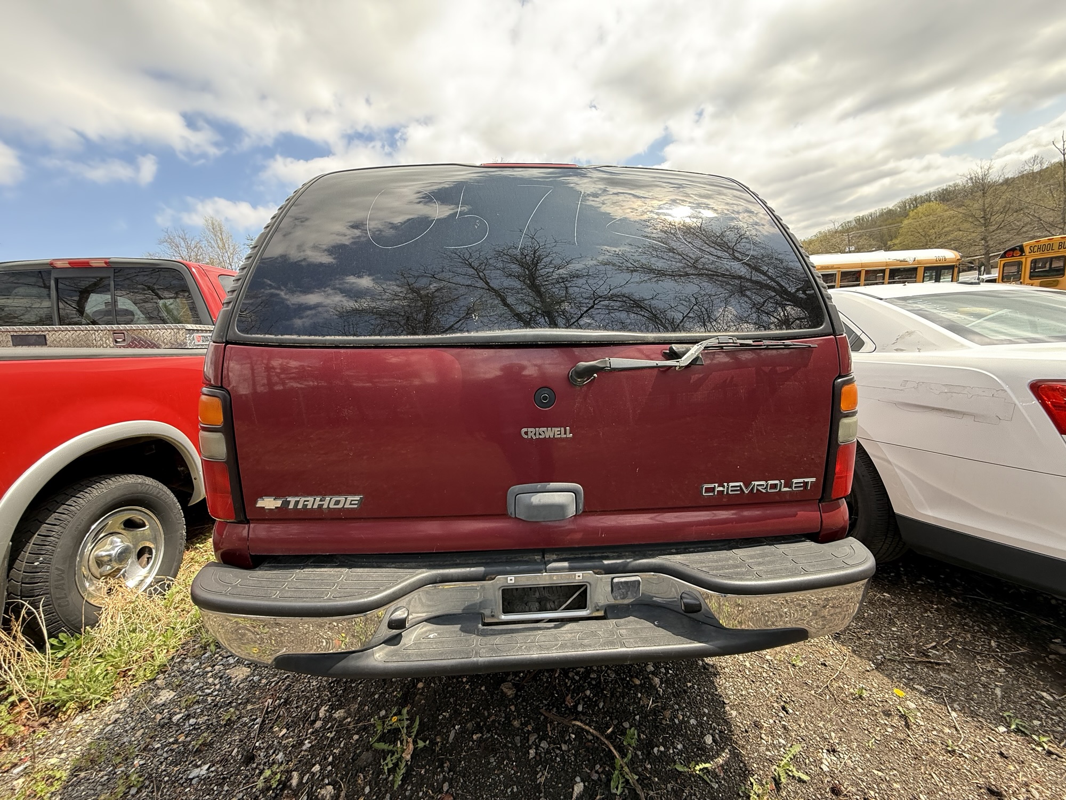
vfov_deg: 85.7
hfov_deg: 102.1
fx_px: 431
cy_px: 400
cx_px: 533
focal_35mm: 14
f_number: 2.2
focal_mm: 2.22
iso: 64
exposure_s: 1/201
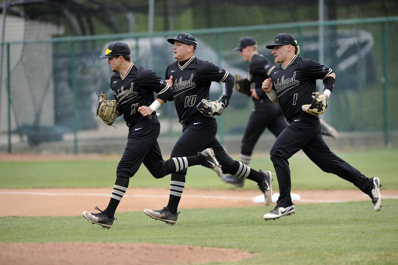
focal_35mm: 420
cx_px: 199
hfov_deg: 4.9
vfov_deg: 3.3
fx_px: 4640
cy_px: 132
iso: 1600
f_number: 4
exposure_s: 1/2500
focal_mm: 420
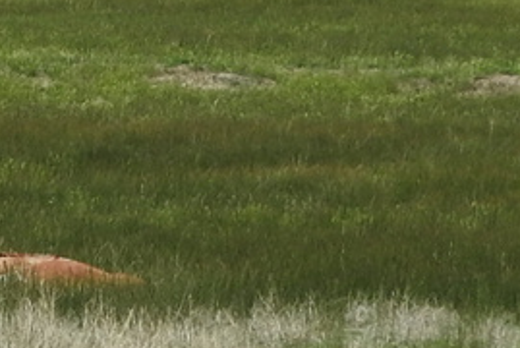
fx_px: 6001
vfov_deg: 3.3
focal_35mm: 415
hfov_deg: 4.9
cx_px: -157
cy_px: -176
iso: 100
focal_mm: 12.5
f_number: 4.5
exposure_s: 1/1600
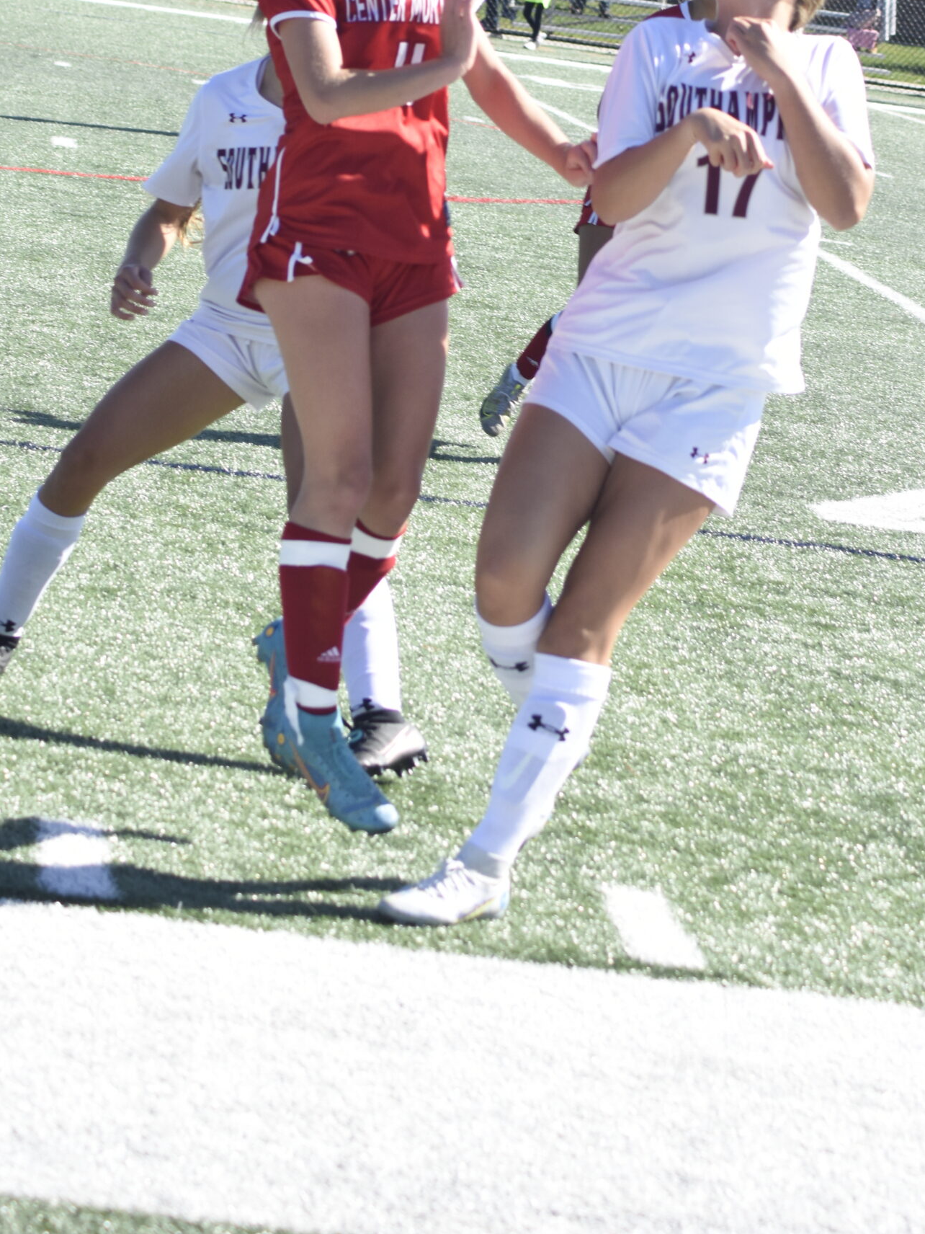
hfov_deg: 9.8
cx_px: 521
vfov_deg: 13.0
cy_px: 312
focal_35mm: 151
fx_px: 5380
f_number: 7.1
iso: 400
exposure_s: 1/800
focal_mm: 70
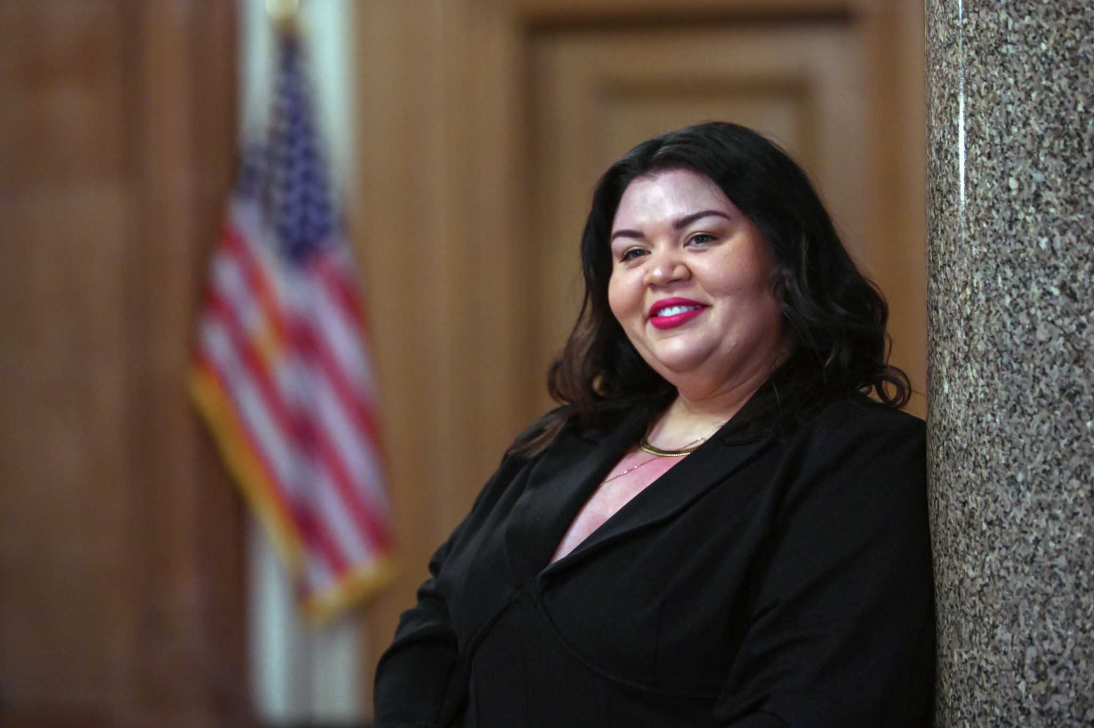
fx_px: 4099
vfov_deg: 10.1
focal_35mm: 135
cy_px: 364
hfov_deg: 15.2
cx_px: 547
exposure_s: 1/80
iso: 5000
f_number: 2.8
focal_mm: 135
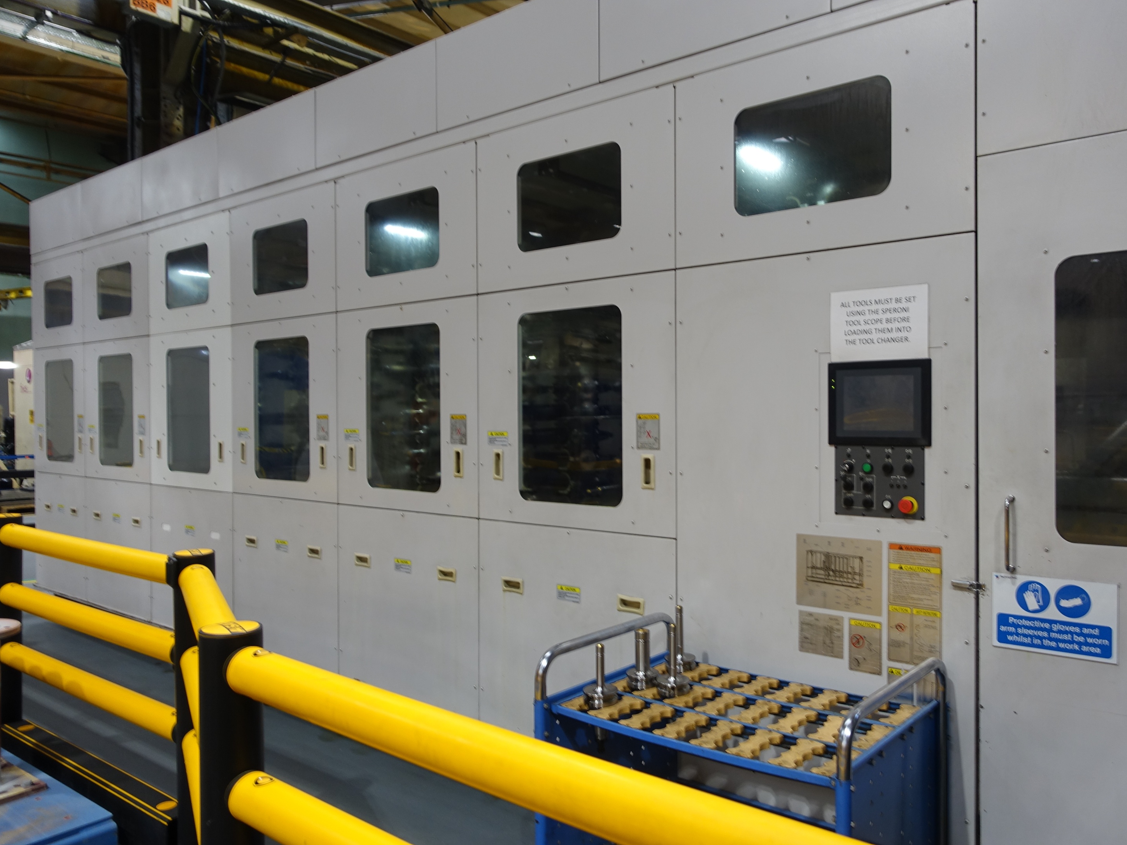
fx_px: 847
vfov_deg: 53.1
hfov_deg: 67.1
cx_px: 631
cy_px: 423
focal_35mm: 26
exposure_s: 1/30
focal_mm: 8.8
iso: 125
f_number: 2
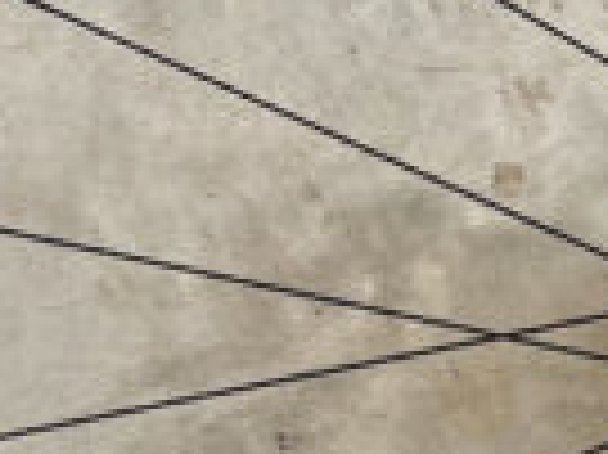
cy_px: 467
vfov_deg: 9.5
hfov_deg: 12.4
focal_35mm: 154
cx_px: 820
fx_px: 2702
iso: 50
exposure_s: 1/120
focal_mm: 5.1
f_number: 1.6
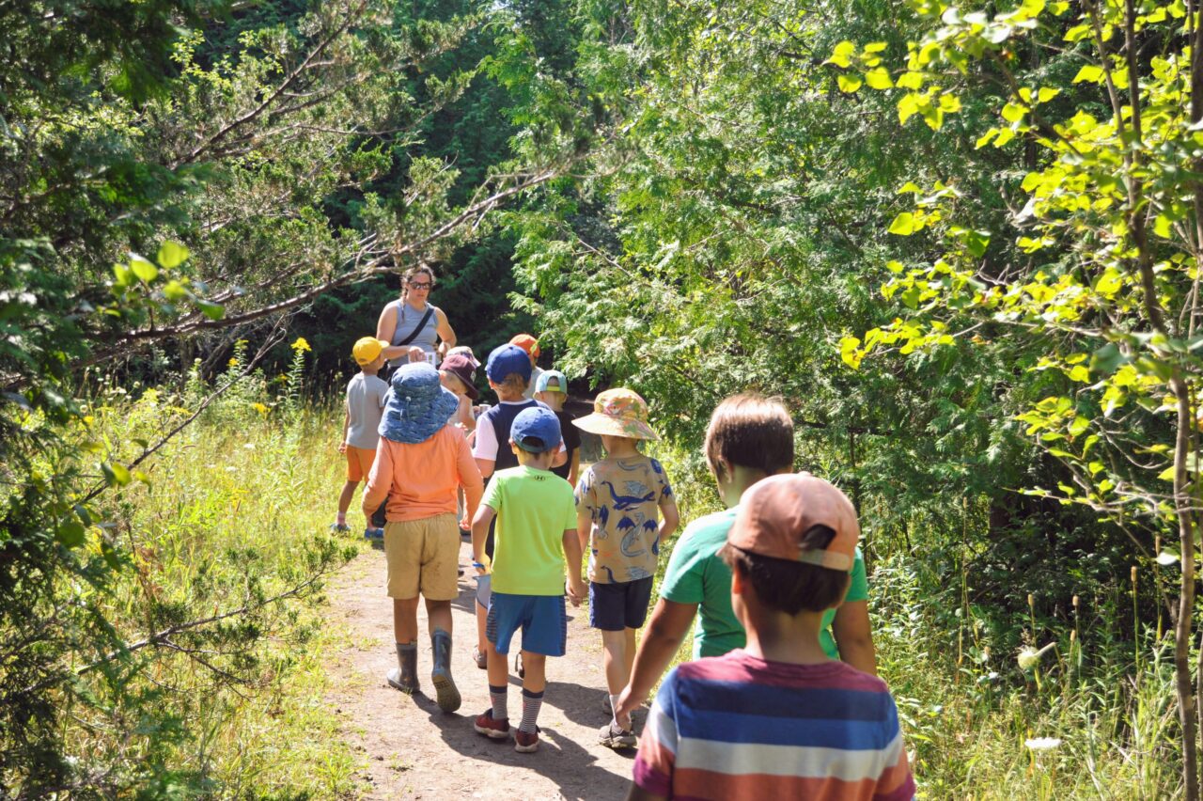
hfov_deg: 44.5
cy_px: 400
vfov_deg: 30.5
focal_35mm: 44
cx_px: 602
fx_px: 1470
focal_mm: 44
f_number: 5.6
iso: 400
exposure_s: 1/500
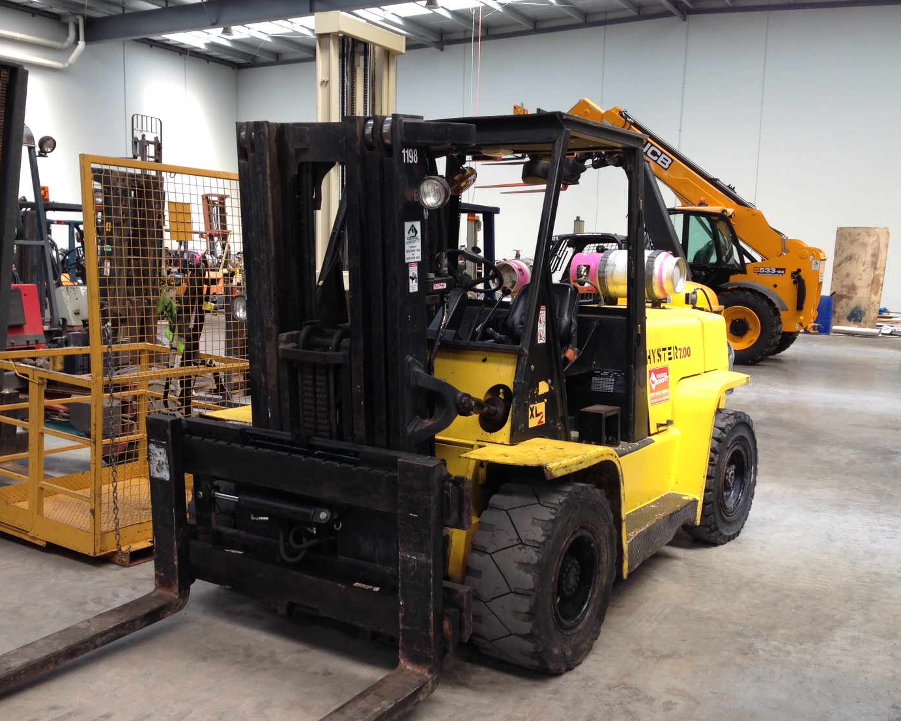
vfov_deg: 39.1
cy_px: 388
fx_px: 1014
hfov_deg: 47.9
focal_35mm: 38
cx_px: 467
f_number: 2.4
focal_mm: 4.13
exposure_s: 1/134
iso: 50
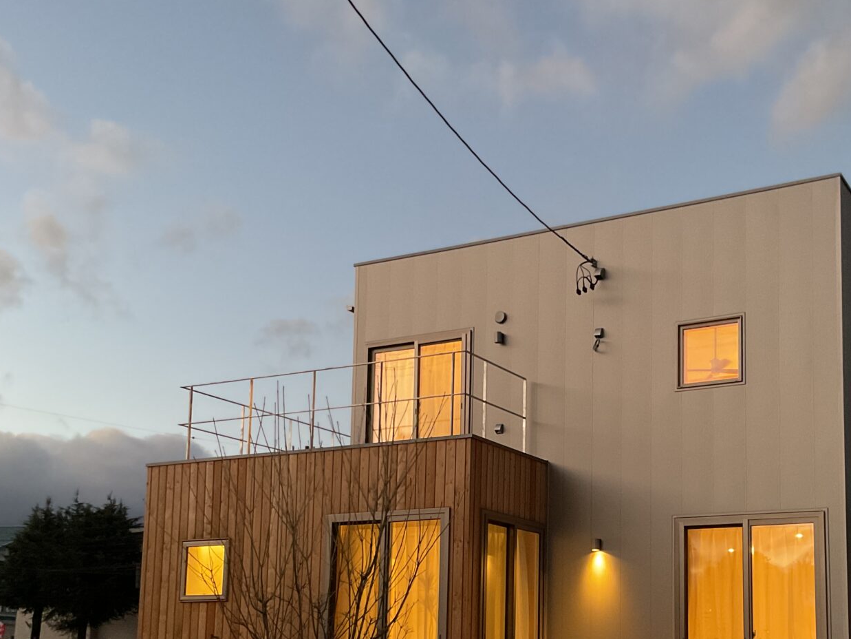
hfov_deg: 39.4
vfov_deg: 29.6
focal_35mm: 48
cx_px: 535
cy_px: 514
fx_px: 1180
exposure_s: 1/40
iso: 250
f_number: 1.8
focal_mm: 3
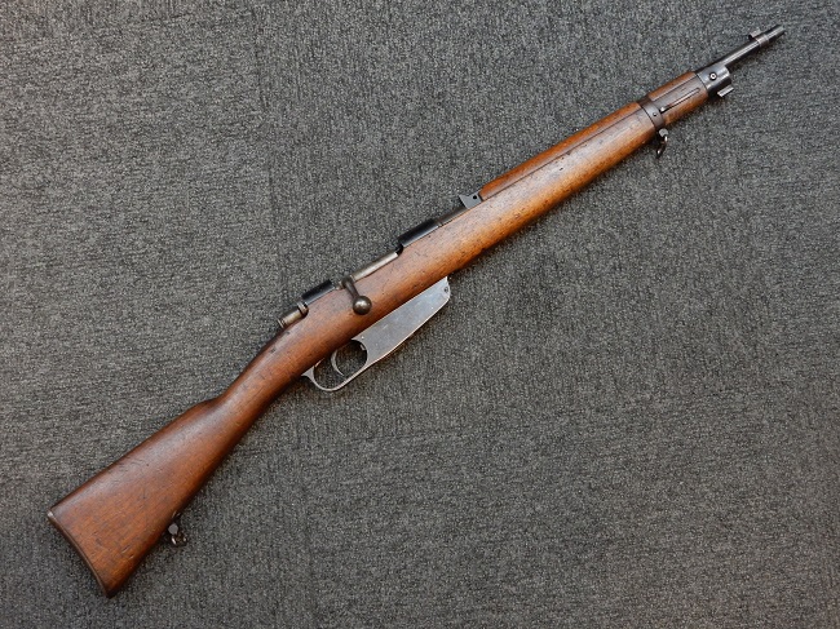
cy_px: 314
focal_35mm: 43
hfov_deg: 43.9
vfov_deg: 33.6
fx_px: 1043
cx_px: 420
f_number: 4.2
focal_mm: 7.6
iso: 450
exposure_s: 1/8
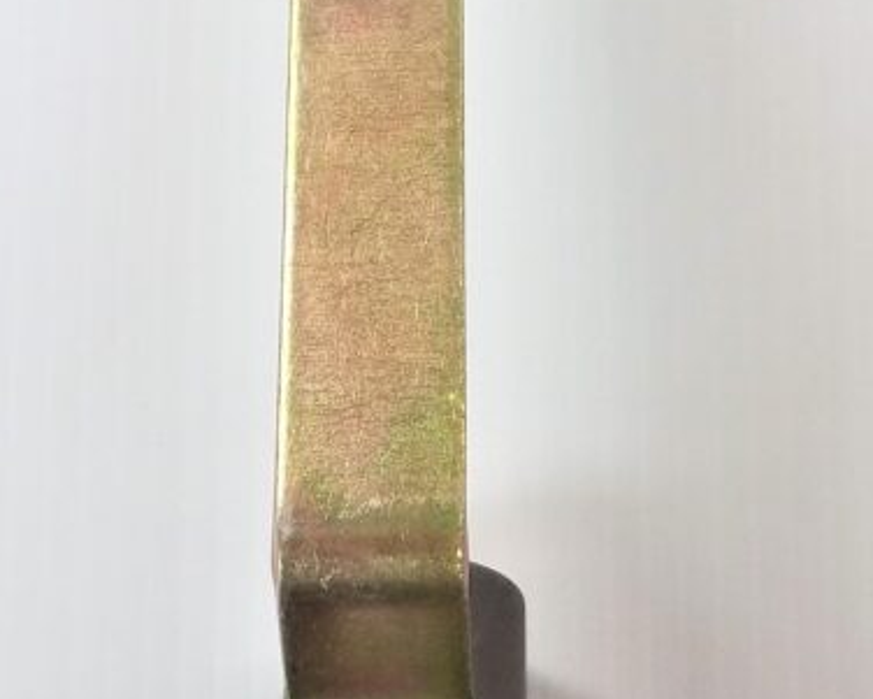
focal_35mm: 85
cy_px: 541
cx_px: 464
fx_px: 2197
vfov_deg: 17.9
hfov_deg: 22.5
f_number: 2.9
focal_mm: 5.7
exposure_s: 1/30
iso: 87
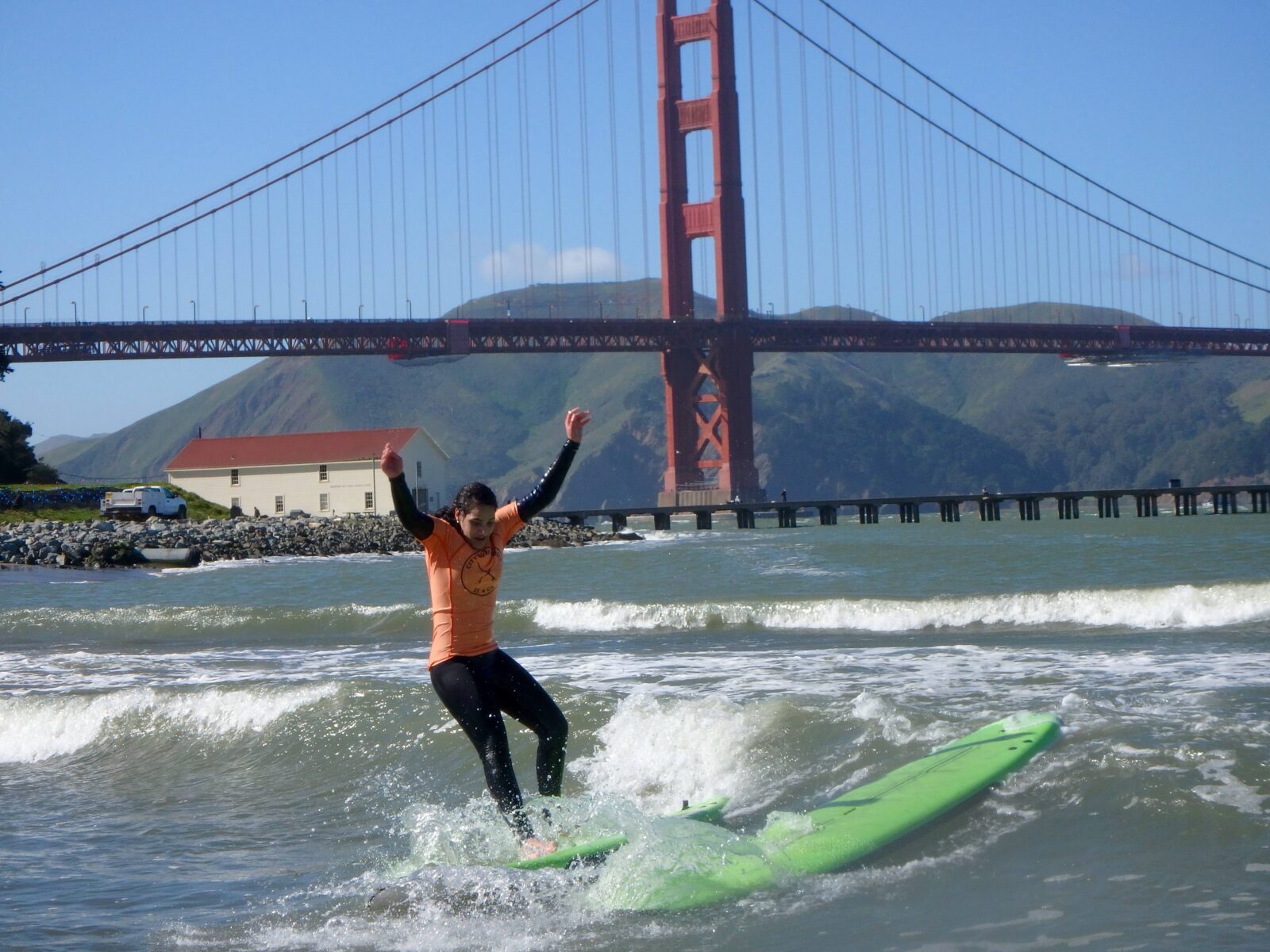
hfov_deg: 25.7
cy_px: 476
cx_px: 635
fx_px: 2788
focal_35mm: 76
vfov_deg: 19.4
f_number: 5.1
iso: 125
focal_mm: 13.6
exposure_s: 1/800
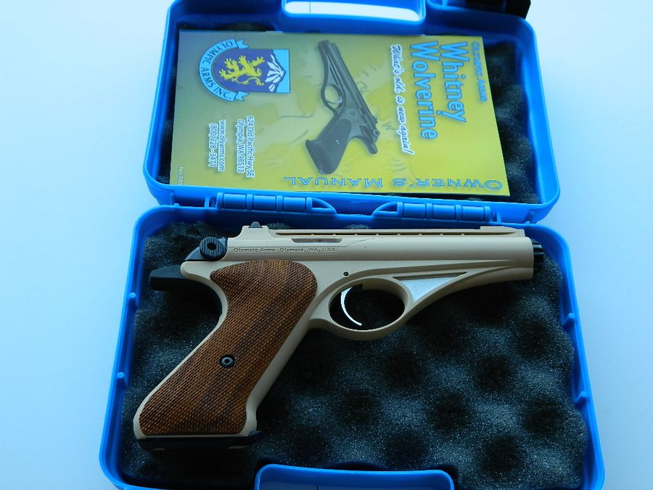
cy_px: 245
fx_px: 887
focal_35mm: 47
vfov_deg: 30.9
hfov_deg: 40.4
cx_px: 326
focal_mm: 8.4
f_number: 3.6
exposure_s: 1/50
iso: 80
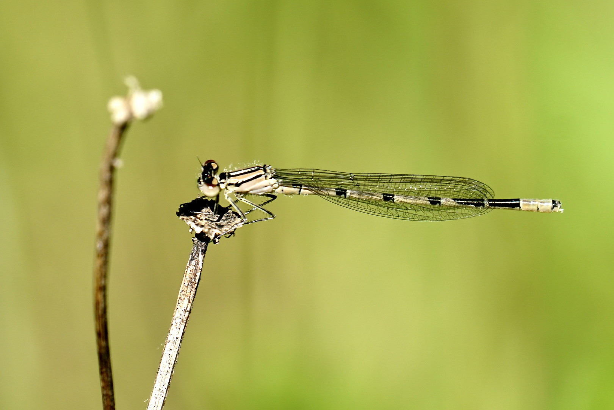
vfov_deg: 4.6
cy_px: 205
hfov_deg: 6.9
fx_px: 5116
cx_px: 307
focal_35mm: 300
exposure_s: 1/320
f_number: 5.6
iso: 160
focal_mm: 300
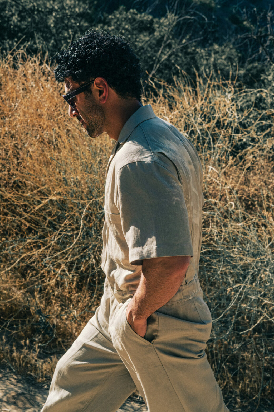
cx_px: 137
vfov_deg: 37.5
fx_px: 605
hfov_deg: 25.5
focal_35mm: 53
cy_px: 206
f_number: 5.6
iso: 200
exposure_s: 1/500
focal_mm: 35
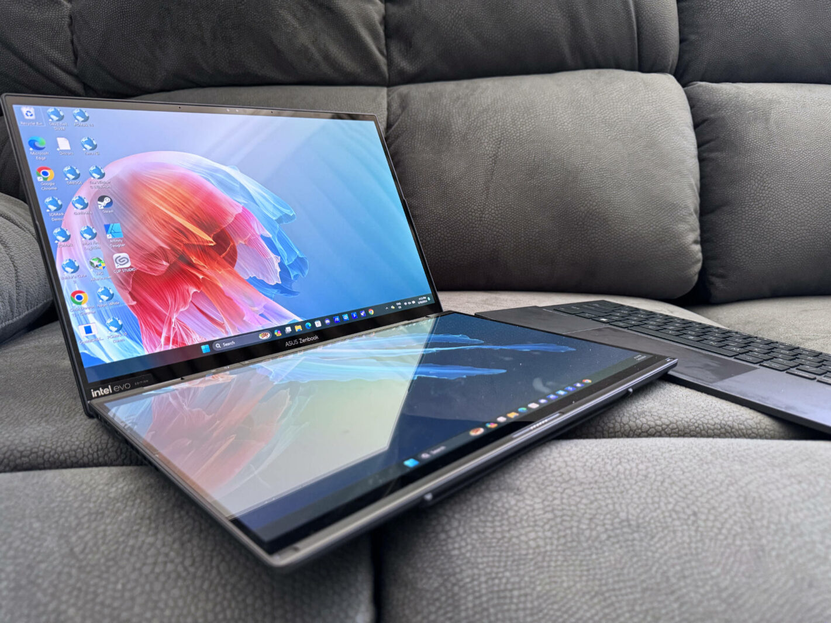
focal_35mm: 24
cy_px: 312
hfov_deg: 71.6
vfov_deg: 56.8
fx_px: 576
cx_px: 416
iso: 320
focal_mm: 6.9
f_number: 1.8
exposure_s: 1/60
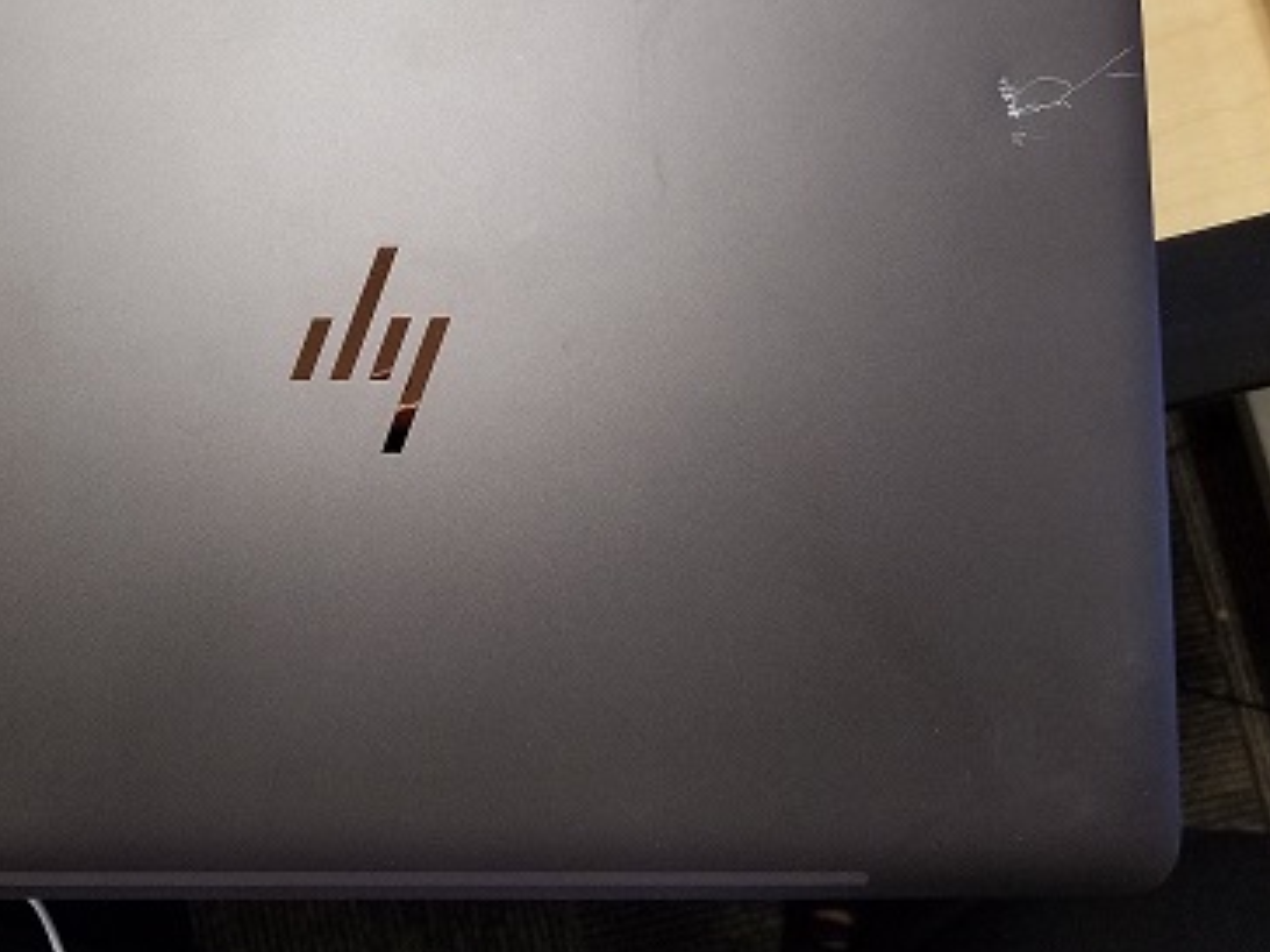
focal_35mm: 36
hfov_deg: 50.3
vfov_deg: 39.4
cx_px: 408
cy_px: 370
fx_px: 1321
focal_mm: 4.3
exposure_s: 1/30
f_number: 1.7
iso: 160
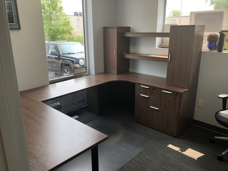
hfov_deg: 63.4
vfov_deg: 49.7
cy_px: 86
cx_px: 114
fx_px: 184
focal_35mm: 28
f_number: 1.8
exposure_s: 1/120
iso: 25
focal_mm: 3.99
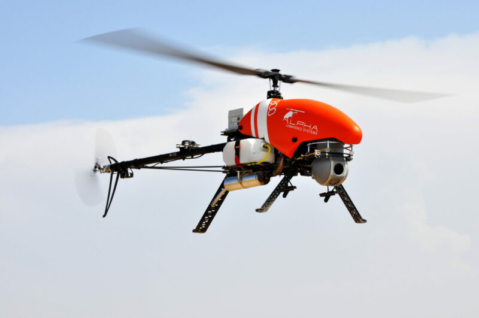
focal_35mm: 138
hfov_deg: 14.9
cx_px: 240
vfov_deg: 9.9
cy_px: 159
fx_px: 1834
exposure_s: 1/400
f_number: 10
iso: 200
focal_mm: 92
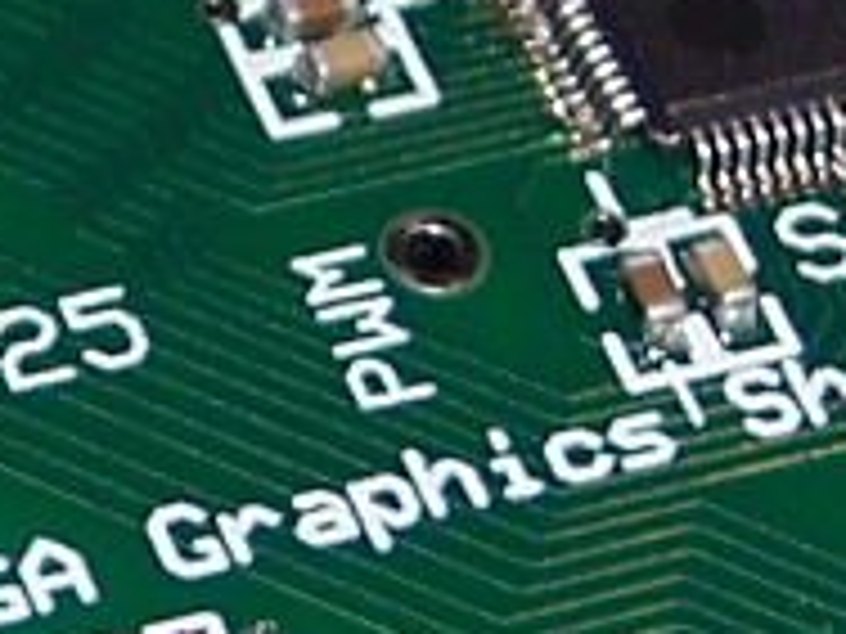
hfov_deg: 6.3
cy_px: 117
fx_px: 7576
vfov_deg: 4.8
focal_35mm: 310
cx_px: -410
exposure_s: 1/60
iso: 100
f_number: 2.8
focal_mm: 8
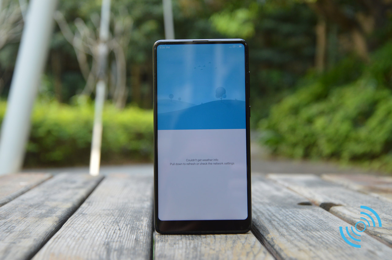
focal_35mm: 72
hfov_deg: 28.1
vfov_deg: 18.9
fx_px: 783
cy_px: 130
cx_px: 196
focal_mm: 48
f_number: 5
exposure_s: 1/100
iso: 400
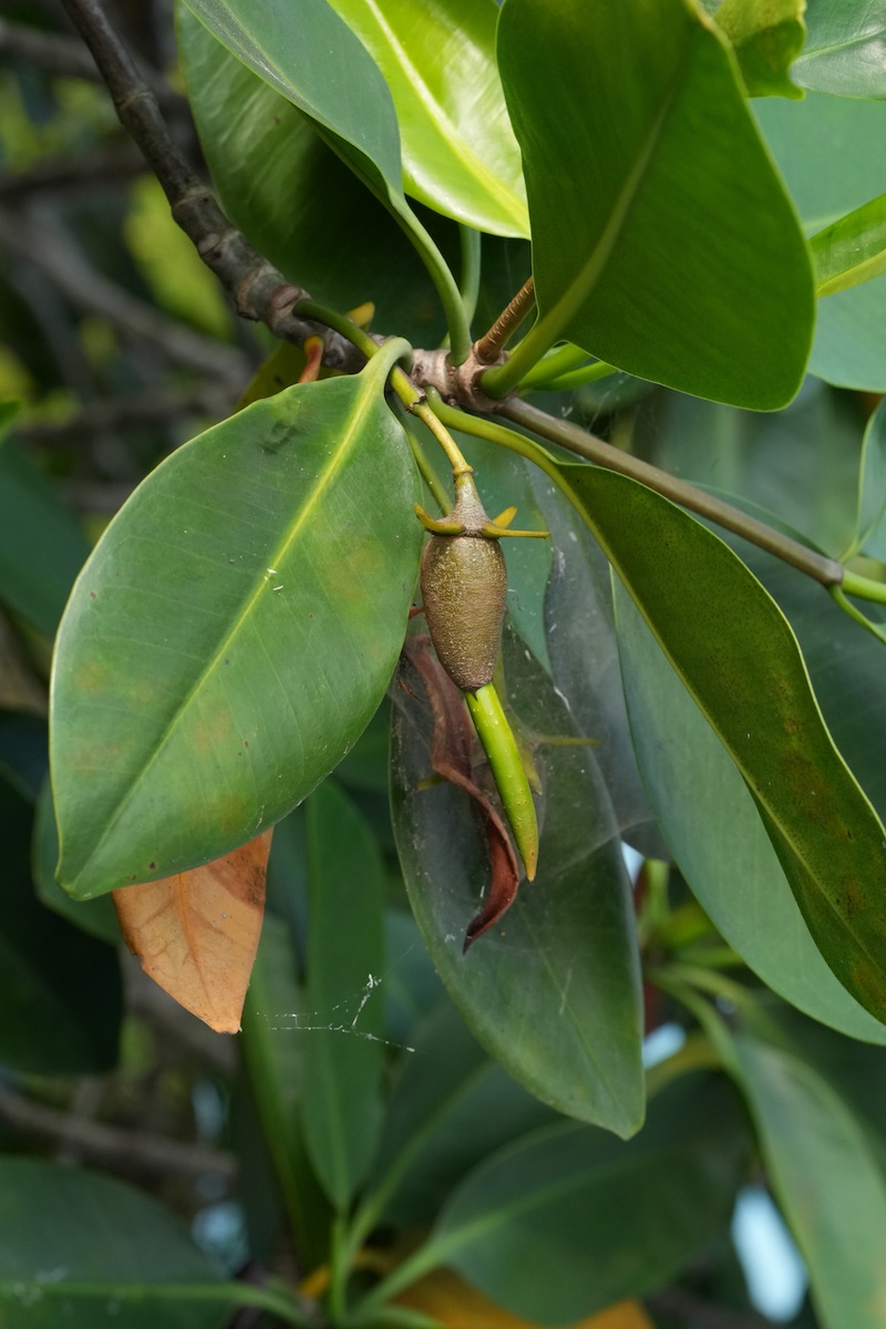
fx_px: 3322
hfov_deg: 15.2
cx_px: 443
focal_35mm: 90
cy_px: 664
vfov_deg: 22.6
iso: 1600
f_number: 10
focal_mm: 90
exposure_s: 1/500
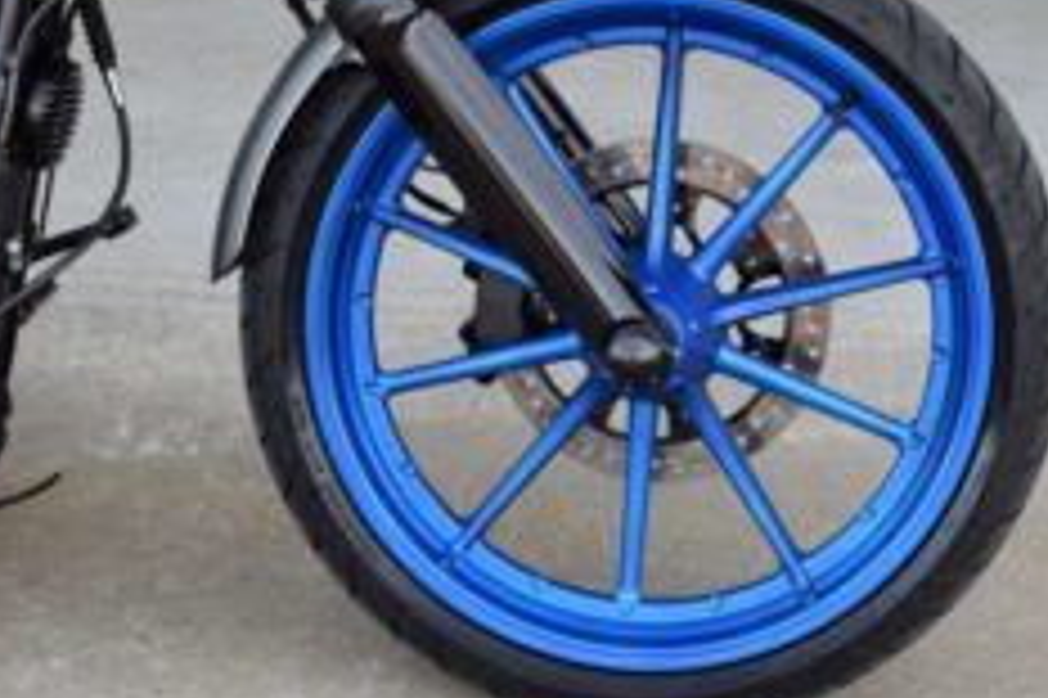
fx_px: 2555
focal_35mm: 88
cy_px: 374
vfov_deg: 15.5
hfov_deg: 23.1
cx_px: 679
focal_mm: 35
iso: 320
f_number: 5
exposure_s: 1/125
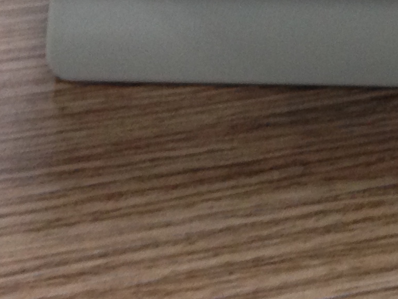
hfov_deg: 13.4
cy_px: -286
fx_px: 1621
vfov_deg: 9.8
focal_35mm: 141
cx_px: 539
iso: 125
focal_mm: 4.12
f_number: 2.4
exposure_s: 1/20
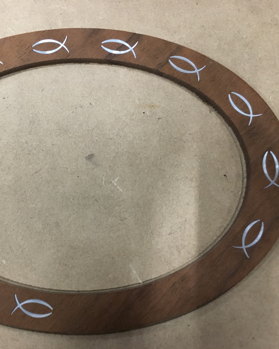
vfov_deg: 47.9
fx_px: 392
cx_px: 83
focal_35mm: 38
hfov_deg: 38.5
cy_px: 175
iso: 200
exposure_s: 1/30
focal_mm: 4.15
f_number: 2.2
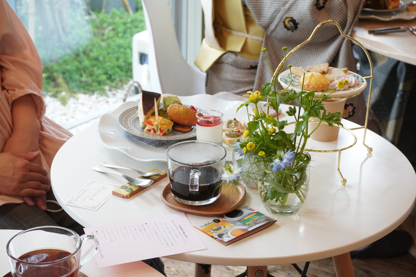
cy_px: 138
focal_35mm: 66
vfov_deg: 20.6
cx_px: 208
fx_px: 763
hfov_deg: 30.5
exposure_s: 1/80
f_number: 8
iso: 1600
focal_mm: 44
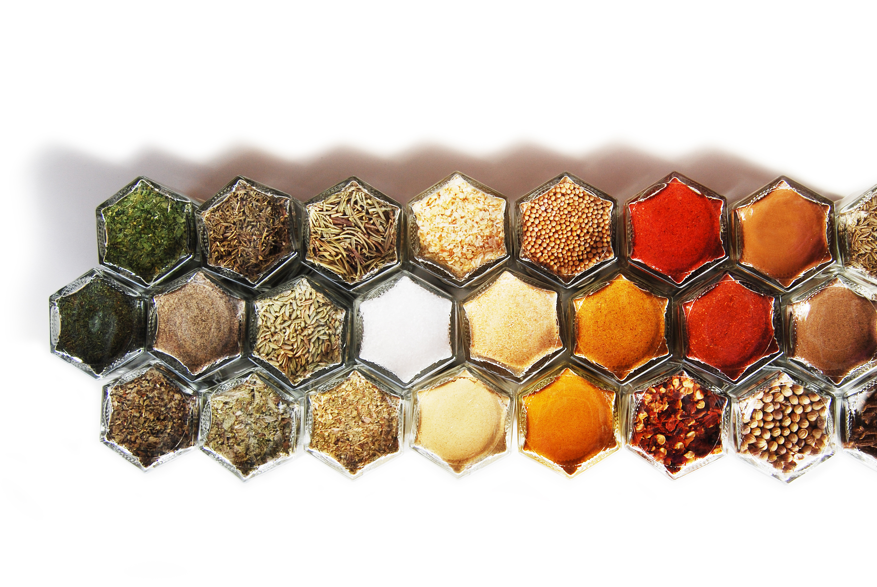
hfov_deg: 56.9
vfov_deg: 39.9
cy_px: 345
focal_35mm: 33
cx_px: 503
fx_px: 805
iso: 200
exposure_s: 1/125
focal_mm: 18
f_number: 5.6
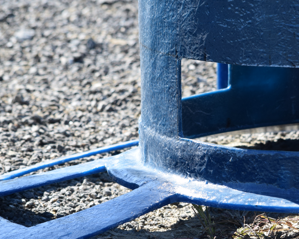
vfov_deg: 4.6
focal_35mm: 335
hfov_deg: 5.8
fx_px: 2964
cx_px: 189
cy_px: 157
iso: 200
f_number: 8
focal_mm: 116
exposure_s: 1/250
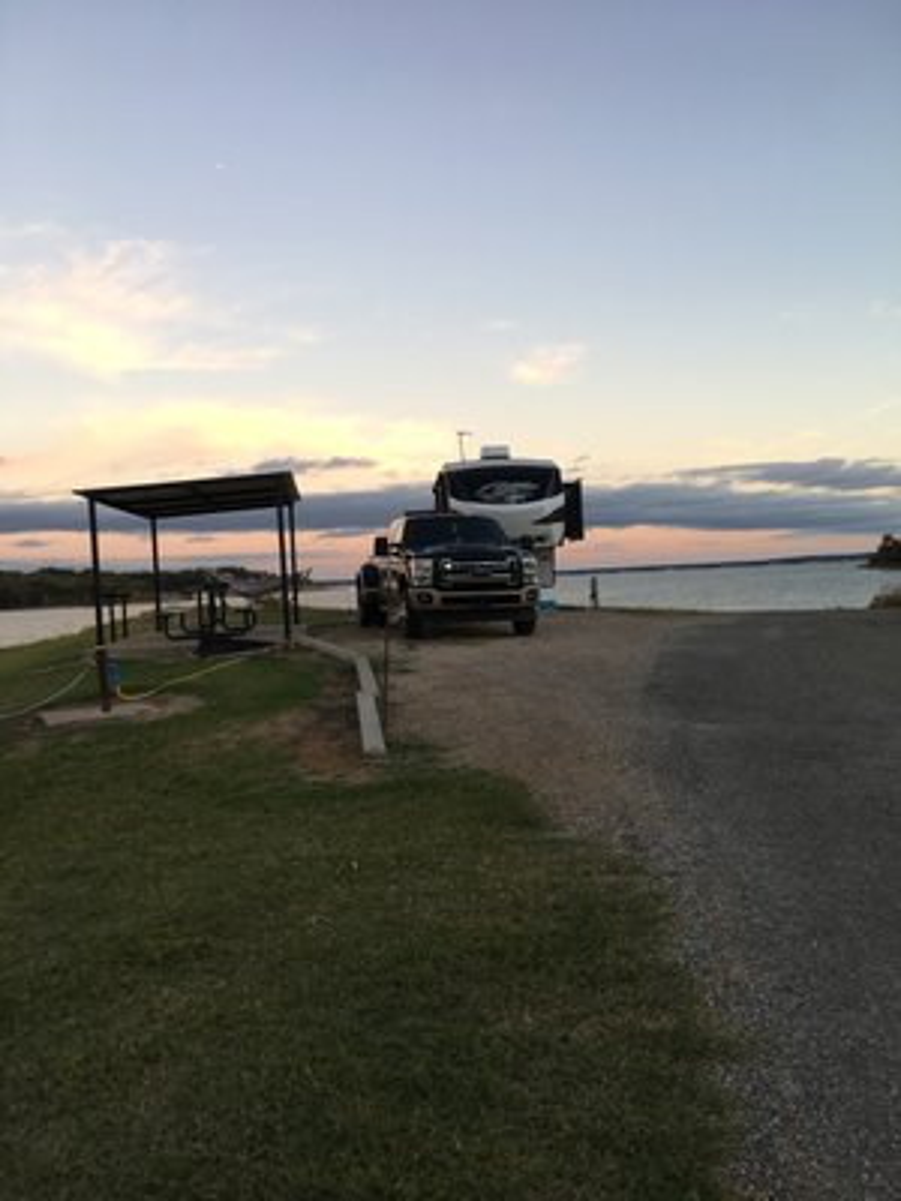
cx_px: 450
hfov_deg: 48.2
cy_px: 600
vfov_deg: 61.7
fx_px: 1006
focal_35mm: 29
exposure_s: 1/60
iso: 25
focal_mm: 4.15
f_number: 2.2
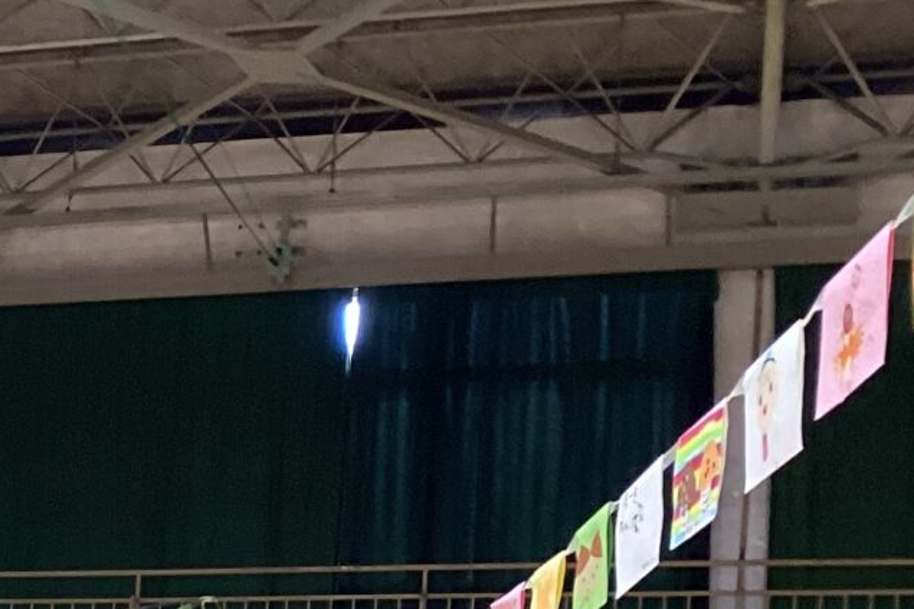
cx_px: -320
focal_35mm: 104
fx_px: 2640
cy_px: 983
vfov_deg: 12.4
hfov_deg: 18.1
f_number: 2.4
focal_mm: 3.3
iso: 200
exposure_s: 1/60
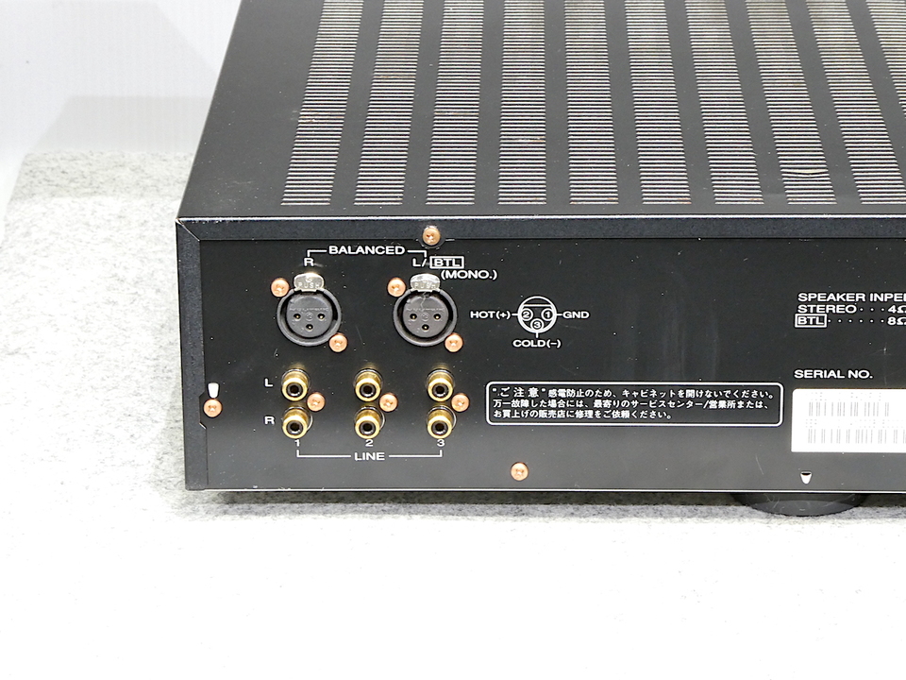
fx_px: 3533
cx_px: 453
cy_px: 340
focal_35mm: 135
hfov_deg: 14.6
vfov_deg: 11.0
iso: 400
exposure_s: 1/1.6
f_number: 7.1
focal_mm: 24.2
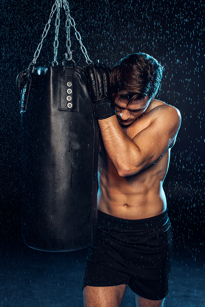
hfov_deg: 27.0
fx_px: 427
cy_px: 154
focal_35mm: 50
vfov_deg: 39.6
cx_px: 102
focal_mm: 50
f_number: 5
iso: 200
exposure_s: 1/160
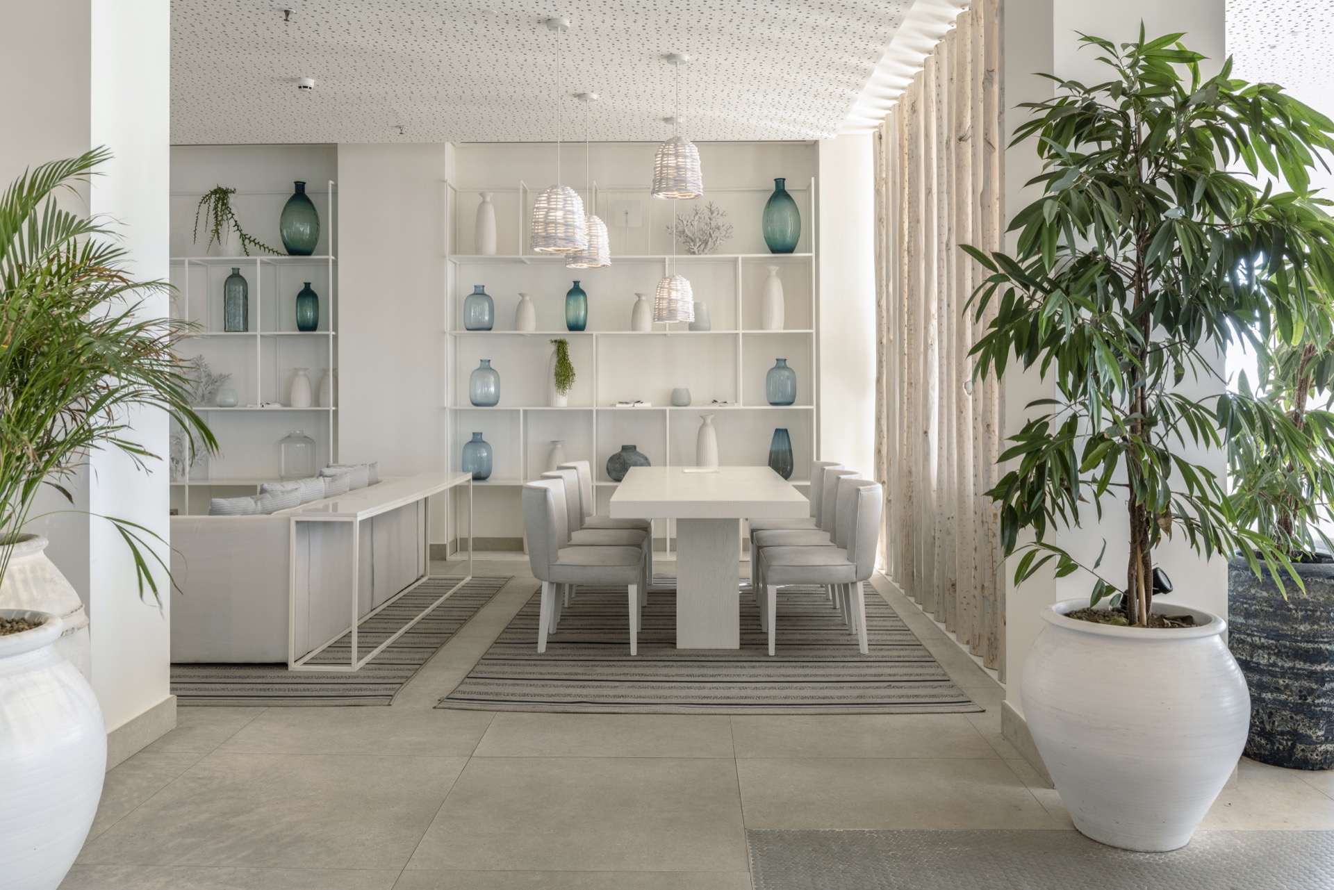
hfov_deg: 63.6
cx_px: 667
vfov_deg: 45.0
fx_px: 1075
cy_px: 445
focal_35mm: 29
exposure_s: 1/5
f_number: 9
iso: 200
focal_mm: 29
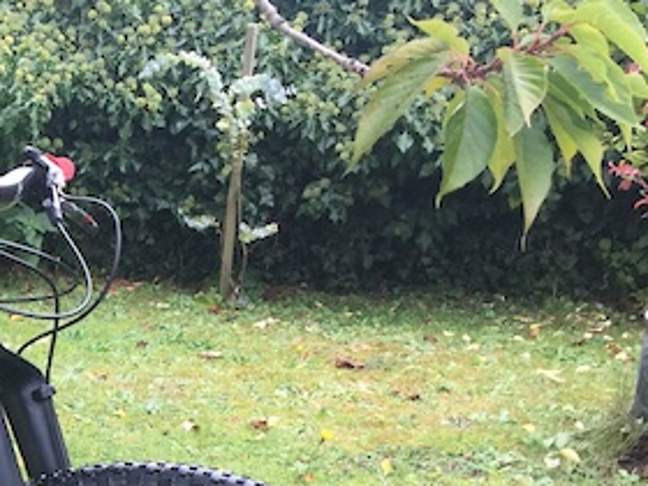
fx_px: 1554
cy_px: 551
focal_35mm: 83
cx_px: -197
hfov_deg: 21.3
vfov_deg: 17.1
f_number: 2.2
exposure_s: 1/156
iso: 32
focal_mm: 4.15
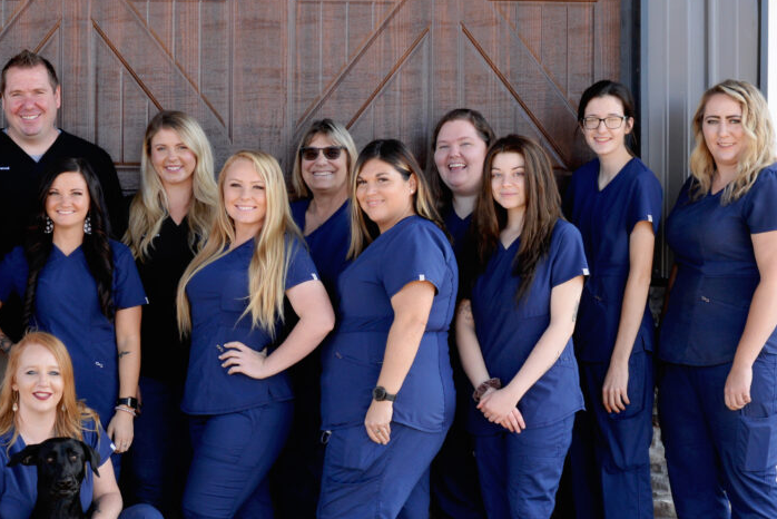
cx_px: 145
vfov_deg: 12.5
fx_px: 2375
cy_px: 324
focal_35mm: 110
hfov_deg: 18.4
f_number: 7.1
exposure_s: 1/250
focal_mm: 50
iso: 640
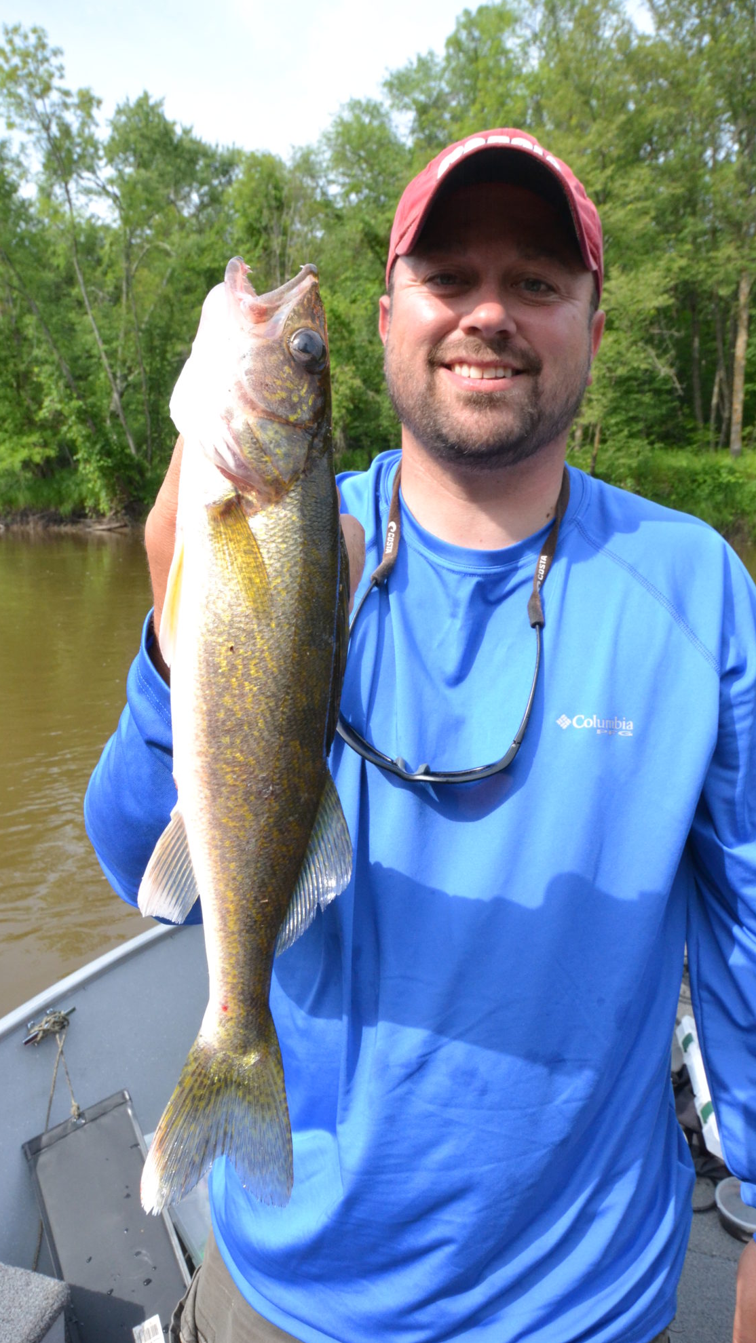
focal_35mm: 26
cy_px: 667
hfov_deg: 44.3
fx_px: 926
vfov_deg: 71.9
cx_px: 429
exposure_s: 1/640
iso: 1600
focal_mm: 16
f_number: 13
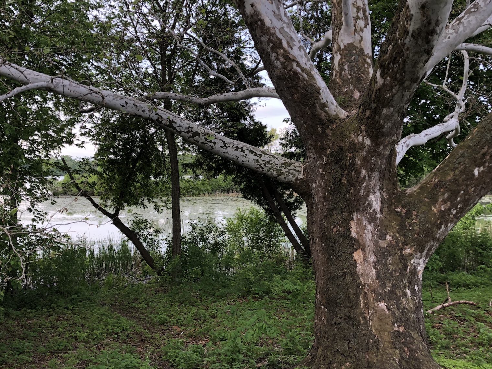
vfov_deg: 38.6
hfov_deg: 50.1
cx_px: 241
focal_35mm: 37
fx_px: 526
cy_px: 171
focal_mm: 3.99
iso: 32
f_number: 1.8
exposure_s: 1/120
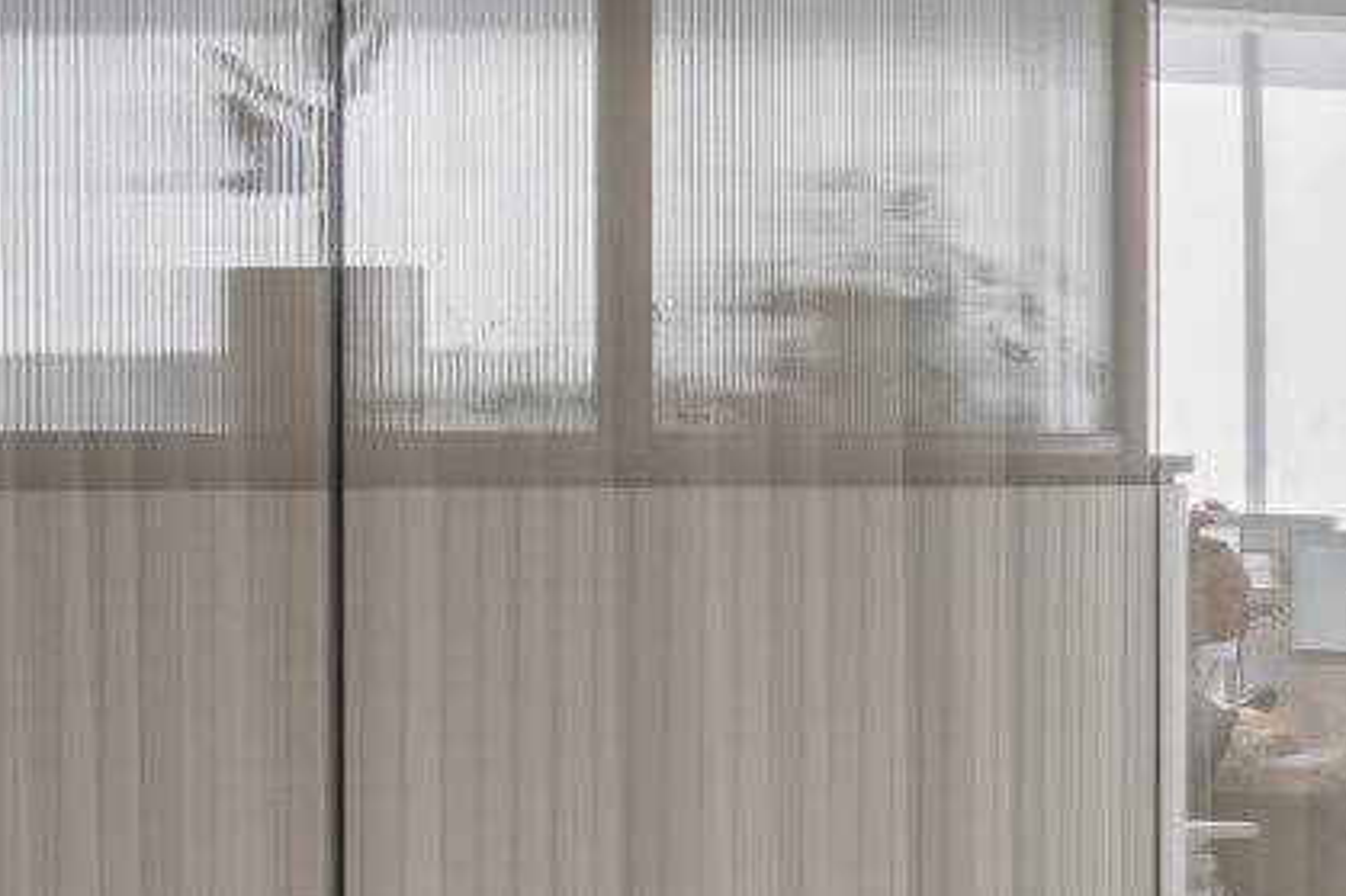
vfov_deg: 7.2
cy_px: 584
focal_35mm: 191
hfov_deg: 9.8
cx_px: 2971
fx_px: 7138
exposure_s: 1/8
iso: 160
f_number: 11
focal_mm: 32
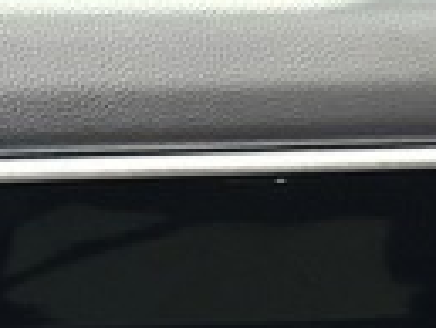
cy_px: 1200
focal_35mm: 190
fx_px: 2395
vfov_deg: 6.6
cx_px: -652
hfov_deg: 9.2
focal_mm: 6.86
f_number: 1.78
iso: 1000
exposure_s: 1/40
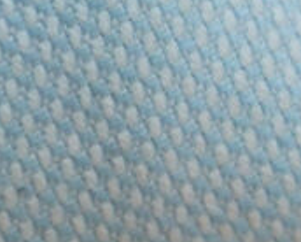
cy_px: -470
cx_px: 990
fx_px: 2613
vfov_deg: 5.0
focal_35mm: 293
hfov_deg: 6.0
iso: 1250
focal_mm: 35
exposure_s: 1/250
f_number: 2.8
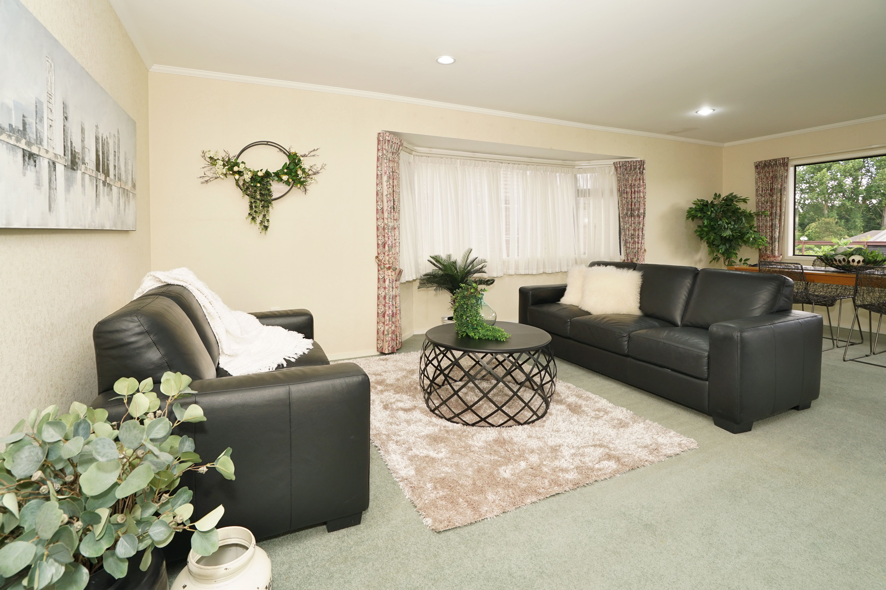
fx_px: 394
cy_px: 295
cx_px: 443
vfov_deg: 73.7
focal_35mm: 16
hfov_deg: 96.7
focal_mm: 16
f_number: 7.1
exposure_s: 1/50
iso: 400
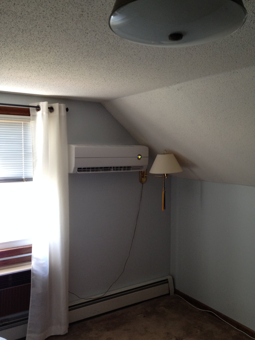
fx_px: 344
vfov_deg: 52.6
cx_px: 128
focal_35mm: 35
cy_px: 170
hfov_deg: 40.7
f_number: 2.4
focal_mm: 4.28
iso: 100
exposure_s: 1/20
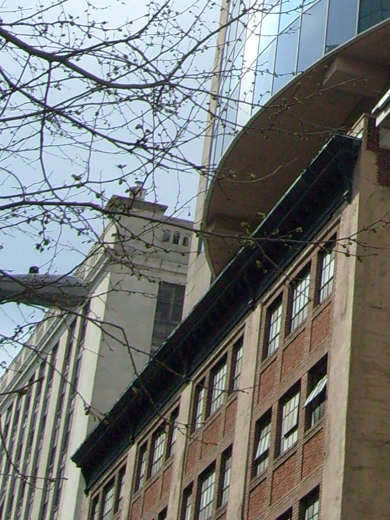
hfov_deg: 12.8
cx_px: 564
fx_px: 1652
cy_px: -164
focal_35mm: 110
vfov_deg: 16.8
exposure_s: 1/350
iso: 80
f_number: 7.1
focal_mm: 5.8
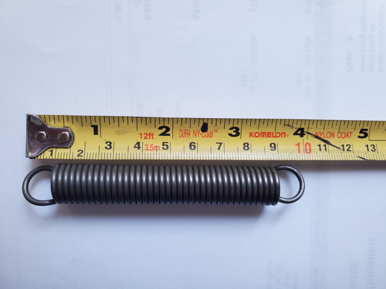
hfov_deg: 67.3
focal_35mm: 26
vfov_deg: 53.1
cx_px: 193
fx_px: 290
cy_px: 144
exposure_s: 1/40
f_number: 2.4
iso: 200
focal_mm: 4.3
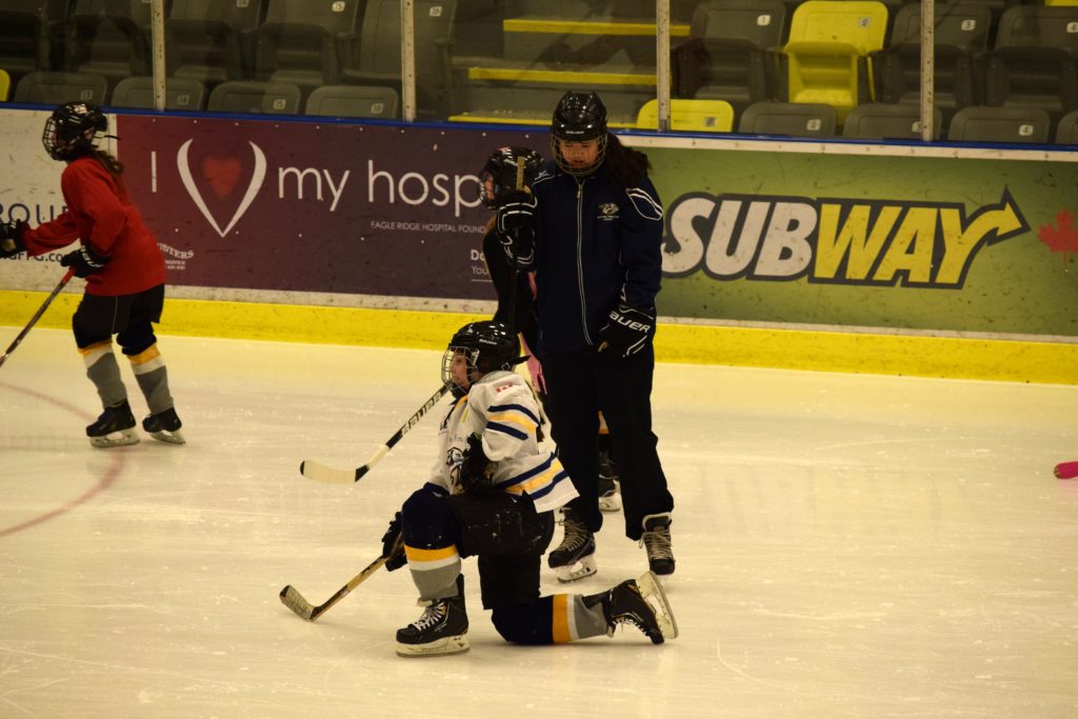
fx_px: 6513
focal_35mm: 218
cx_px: 539
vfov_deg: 6.3
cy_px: 360
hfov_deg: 9.5
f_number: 5
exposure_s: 1/500
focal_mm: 145
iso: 1400
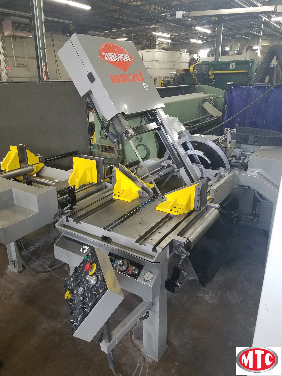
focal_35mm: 26
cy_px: 188
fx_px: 282
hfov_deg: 53.1
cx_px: 141
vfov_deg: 67.3
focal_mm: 4.2
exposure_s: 1/40
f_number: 1.7
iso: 160
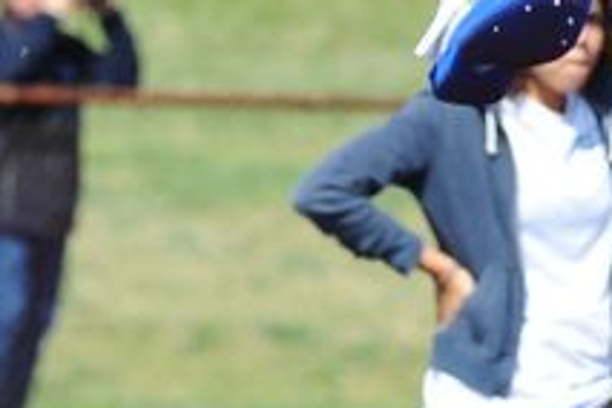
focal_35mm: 675
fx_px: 11474
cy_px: -257
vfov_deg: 2.0
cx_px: 207
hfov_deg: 3.1
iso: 1000
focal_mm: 180
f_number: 4.5
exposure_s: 1/6400
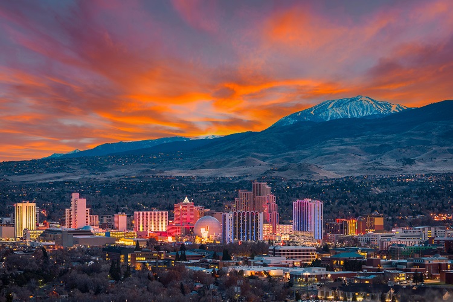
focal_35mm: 125
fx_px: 1573
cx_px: 226
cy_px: 151
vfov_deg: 11.0
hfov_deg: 16.4
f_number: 3.5
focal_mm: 125
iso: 640
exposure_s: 1/13
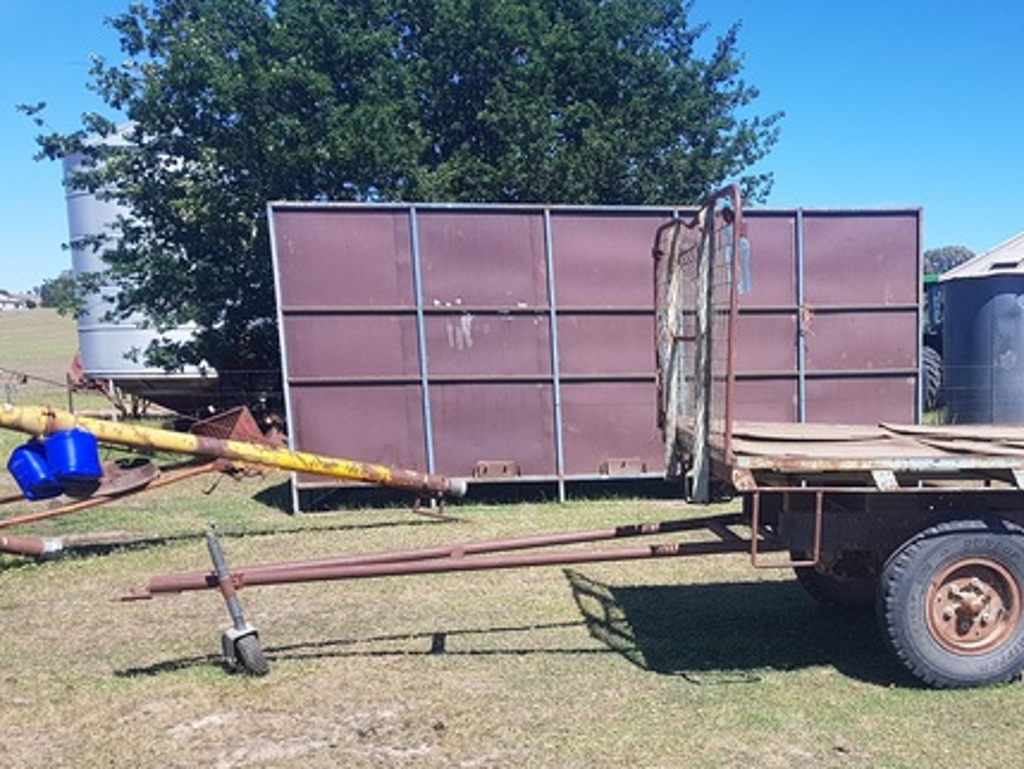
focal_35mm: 40
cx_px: 785
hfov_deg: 45.0
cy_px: 574
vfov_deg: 35.2
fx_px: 1184
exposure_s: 1/1432
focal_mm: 4.2
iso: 40
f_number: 1.7
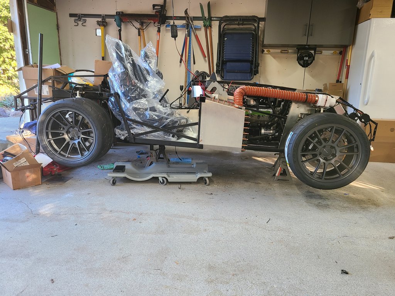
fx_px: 297
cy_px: 148
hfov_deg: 67.3
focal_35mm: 26
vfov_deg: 53.1
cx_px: 198
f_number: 1.8
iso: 100
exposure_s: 1/59
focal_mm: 5.4
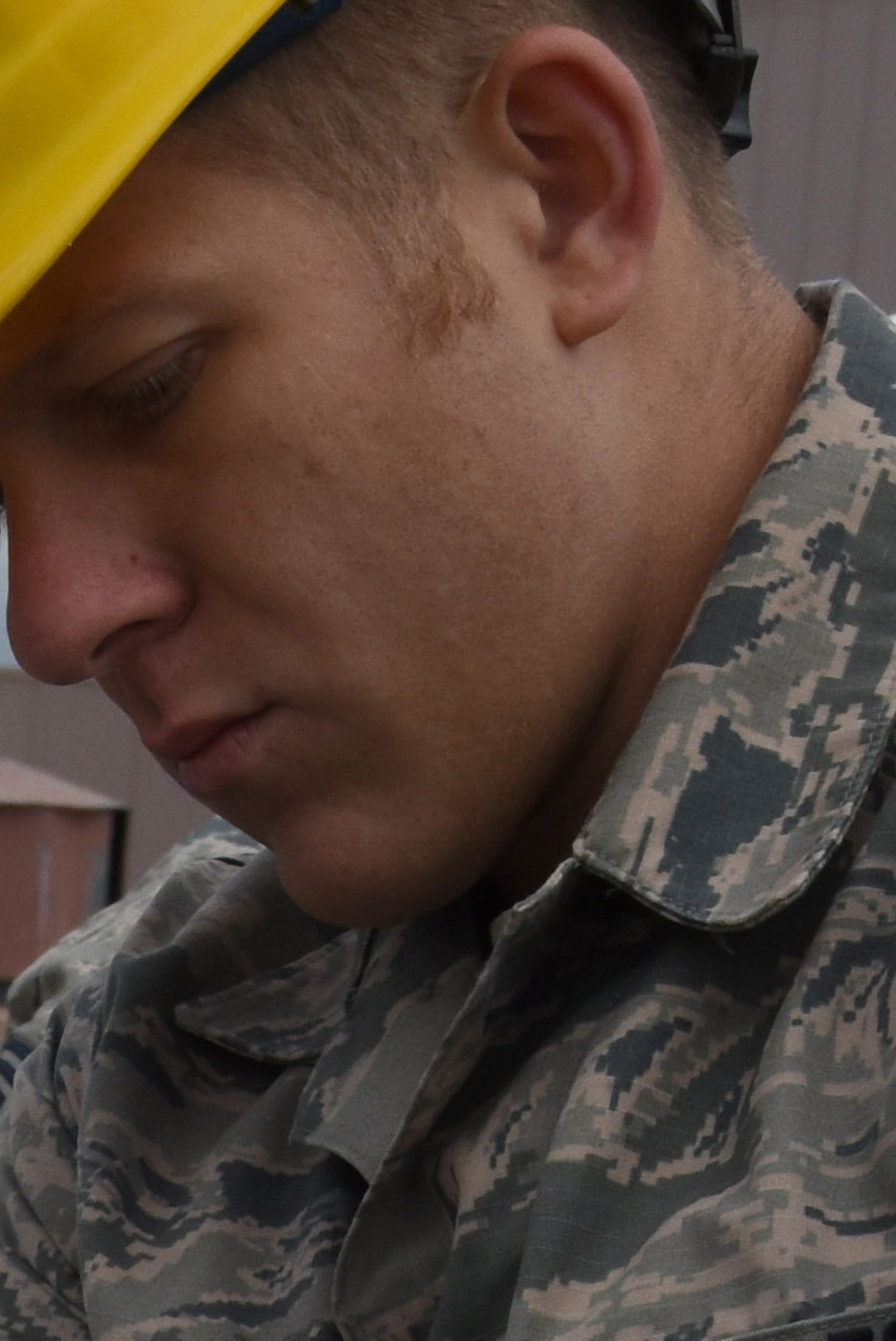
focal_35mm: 189
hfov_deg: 7.1
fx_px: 7047
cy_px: 2361
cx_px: -617
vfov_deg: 10.3
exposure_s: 1/500
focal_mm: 29
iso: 400
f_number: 11
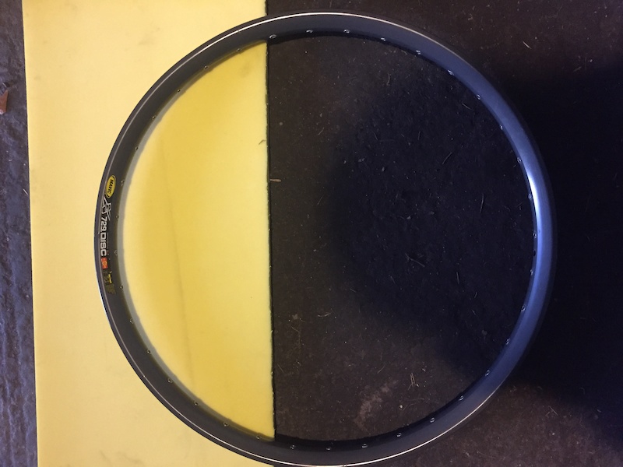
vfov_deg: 48.2
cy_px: 234
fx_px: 522
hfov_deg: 61.7
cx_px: 312
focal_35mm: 29
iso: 500
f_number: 2.2
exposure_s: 1/17
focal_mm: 4.15
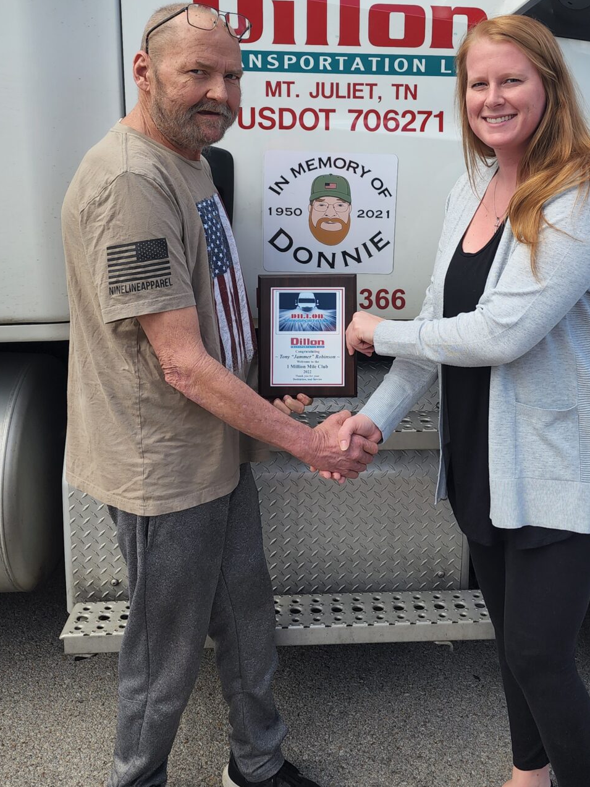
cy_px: 285
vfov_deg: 49.5
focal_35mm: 37
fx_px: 841
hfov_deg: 38.5
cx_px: 348
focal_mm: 6.4
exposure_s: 1/490
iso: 12
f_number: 1.8
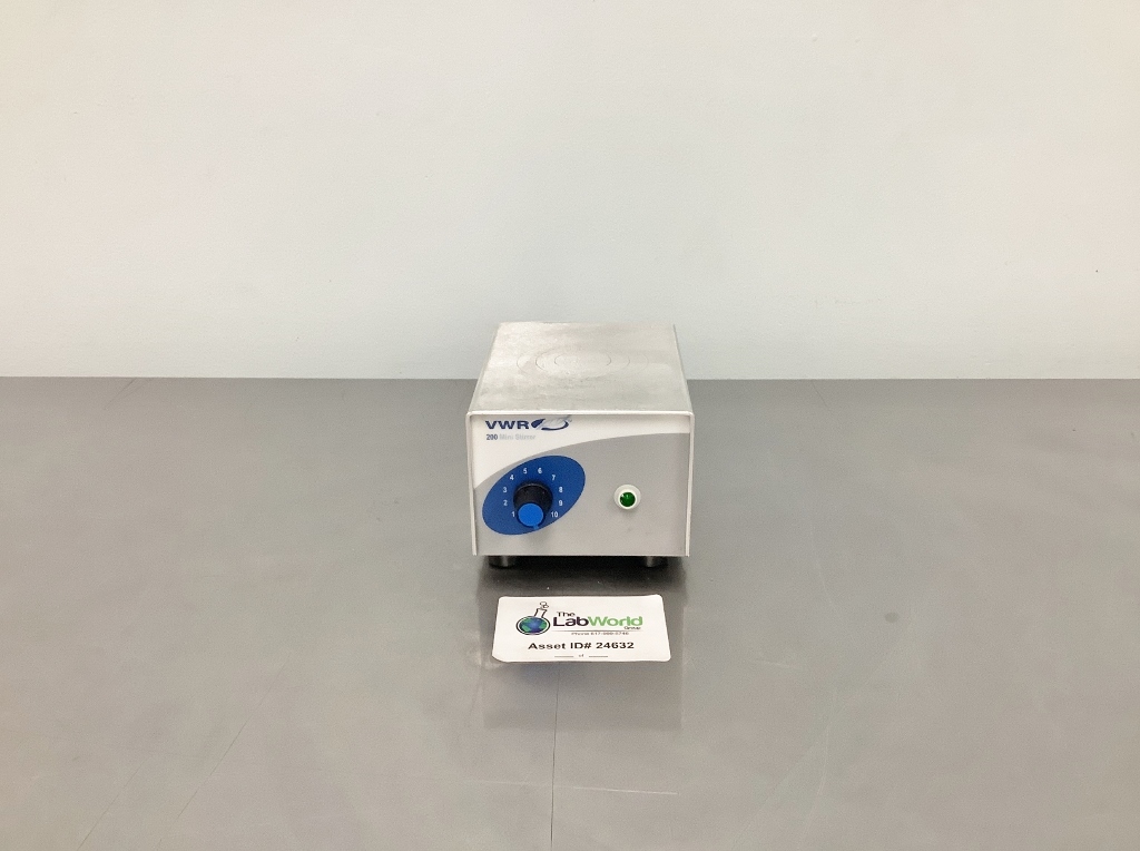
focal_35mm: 31
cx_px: 570
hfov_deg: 58.4
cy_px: 426
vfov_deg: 45.3
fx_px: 1019
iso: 200
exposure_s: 1/60
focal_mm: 3.3
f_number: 2.4
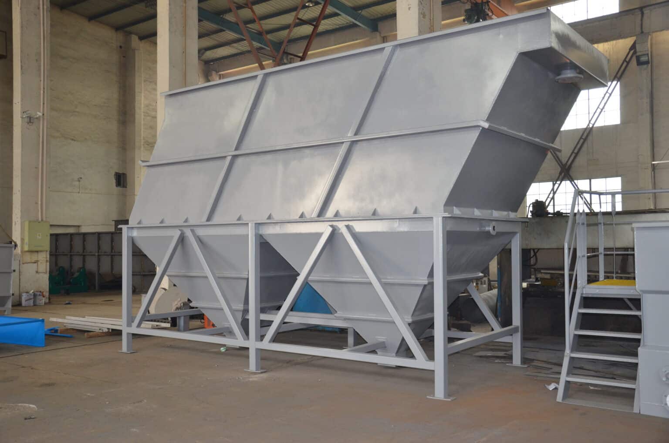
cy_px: 222
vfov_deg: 36.7
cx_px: 334
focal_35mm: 36
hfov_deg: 53.2
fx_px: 668
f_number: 3.8
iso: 500
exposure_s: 1/60
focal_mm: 24
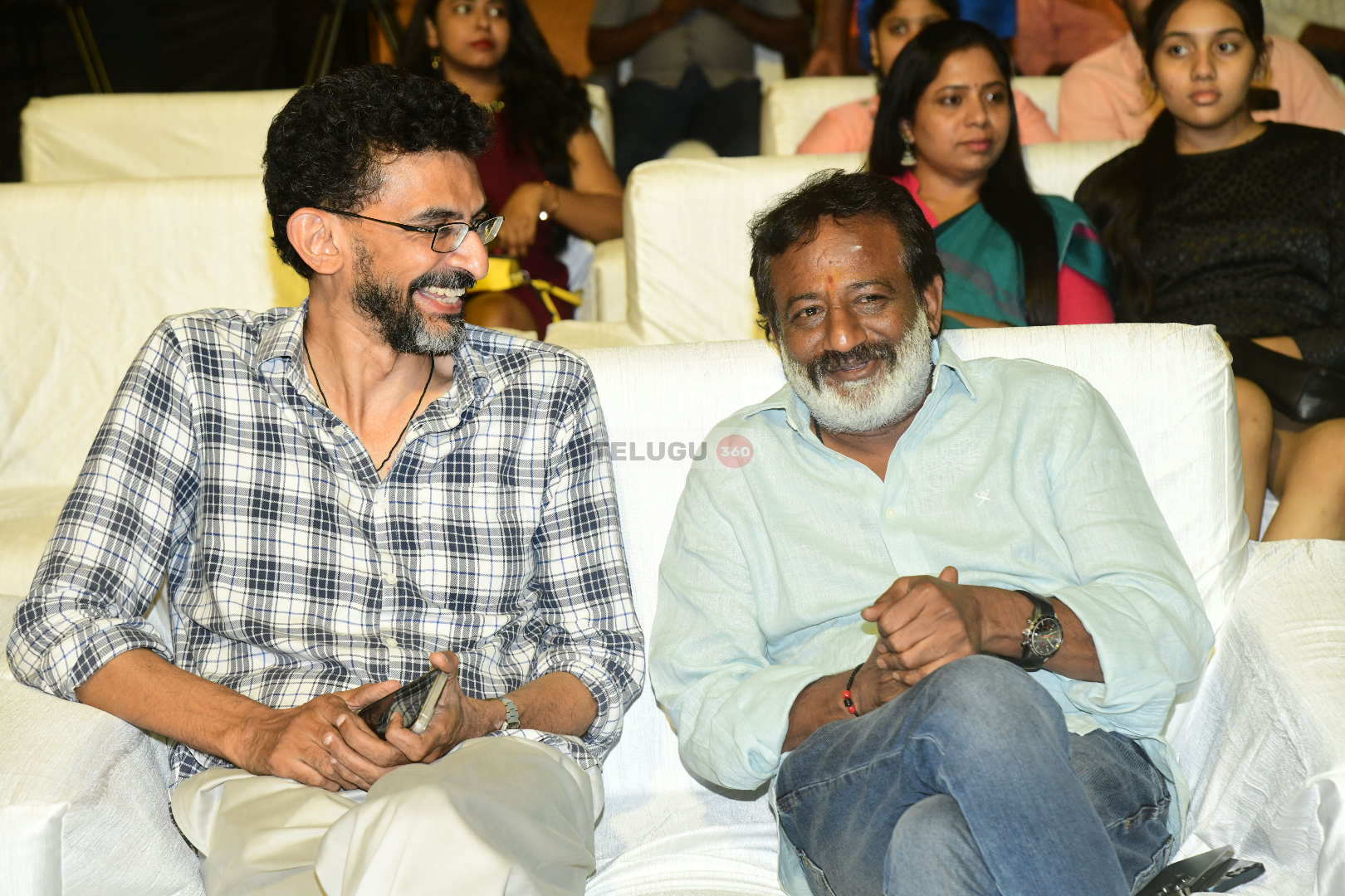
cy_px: 448
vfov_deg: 12.5
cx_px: 672
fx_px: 4109
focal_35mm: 110
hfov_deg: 18.6
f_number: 7.1
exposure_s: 1/125
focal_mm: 110
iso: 2000
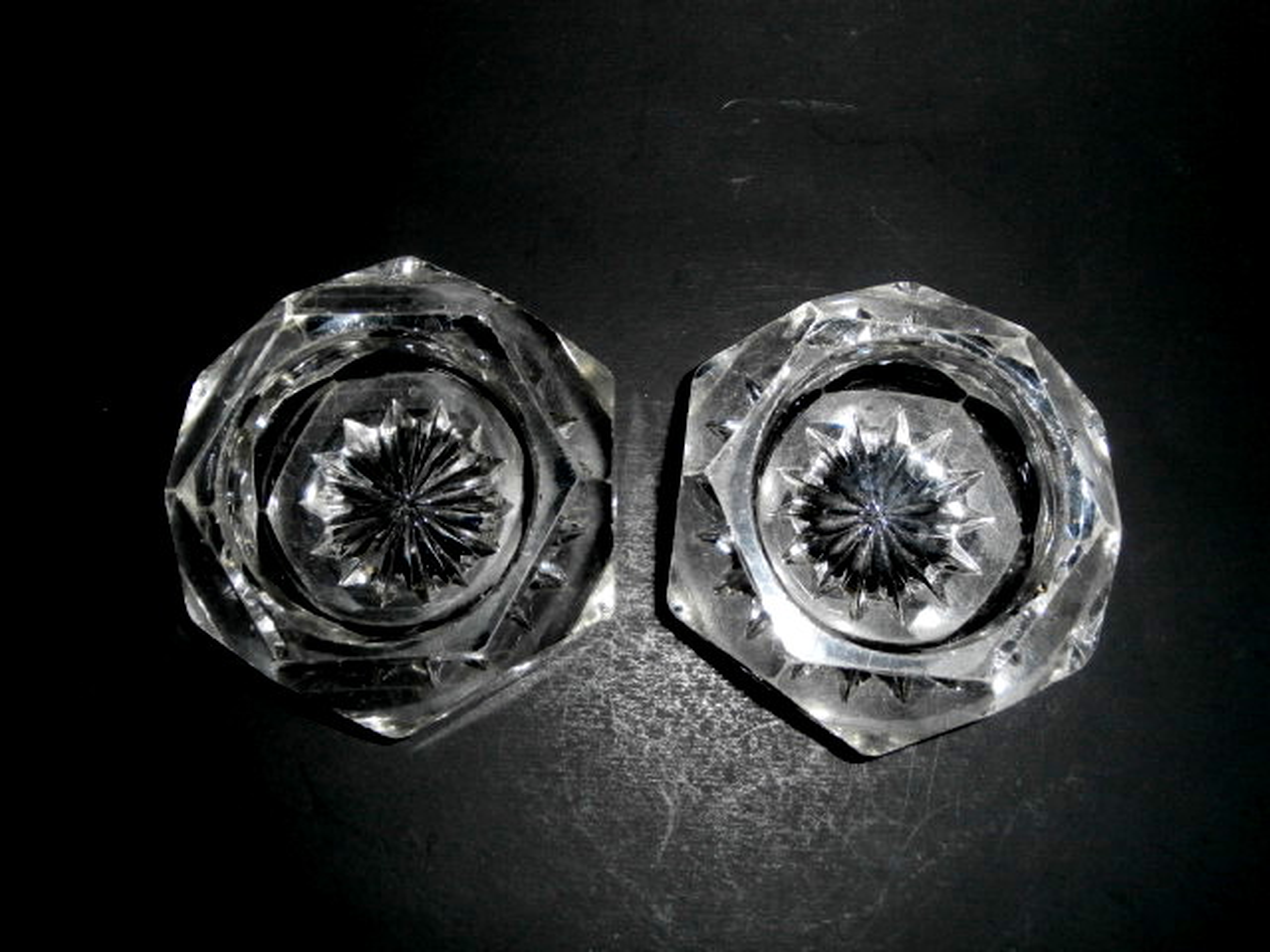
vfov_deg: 37.7
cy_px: 476
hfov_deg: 49.0
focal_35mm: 38
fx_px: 1394
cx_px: 635
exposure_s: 1/40
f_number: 3.9
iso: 200
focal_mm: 6.67
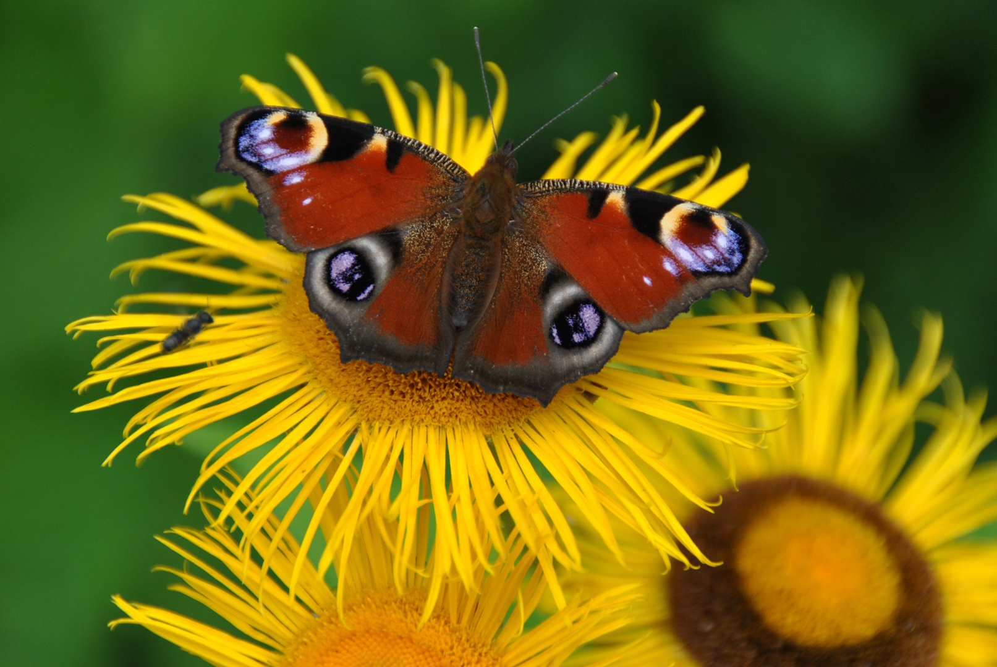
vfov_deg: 6.8
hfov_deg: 10.1
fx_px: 5615
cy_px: 334
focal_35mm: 202
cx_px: 498
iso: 200
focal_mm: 135
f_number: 6
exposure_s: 1/250
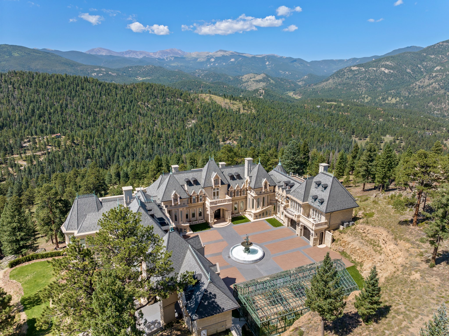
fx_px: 311
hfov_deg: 71.6
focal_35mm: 24
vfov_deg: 56.8
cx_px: 224
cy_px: 168
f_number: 2.8
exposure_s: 1/800
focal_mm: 12.29
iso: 100
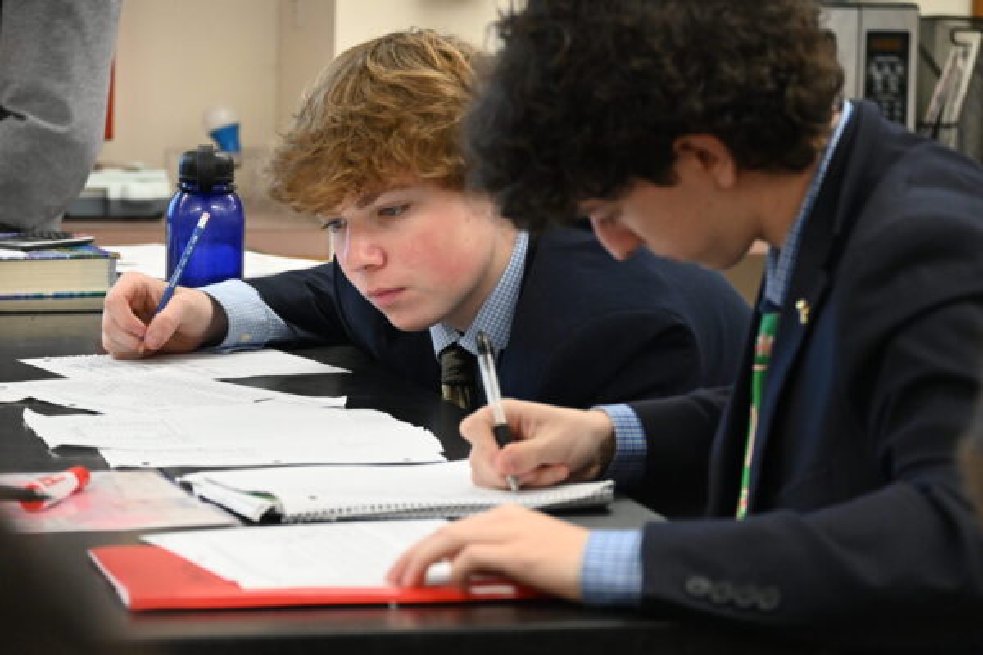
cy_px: 328
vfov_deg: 9.0
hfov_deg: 13.4
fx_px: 4177
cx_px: 492
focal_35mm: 153
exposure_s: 1/160
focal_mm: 102
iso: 3200
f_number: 5
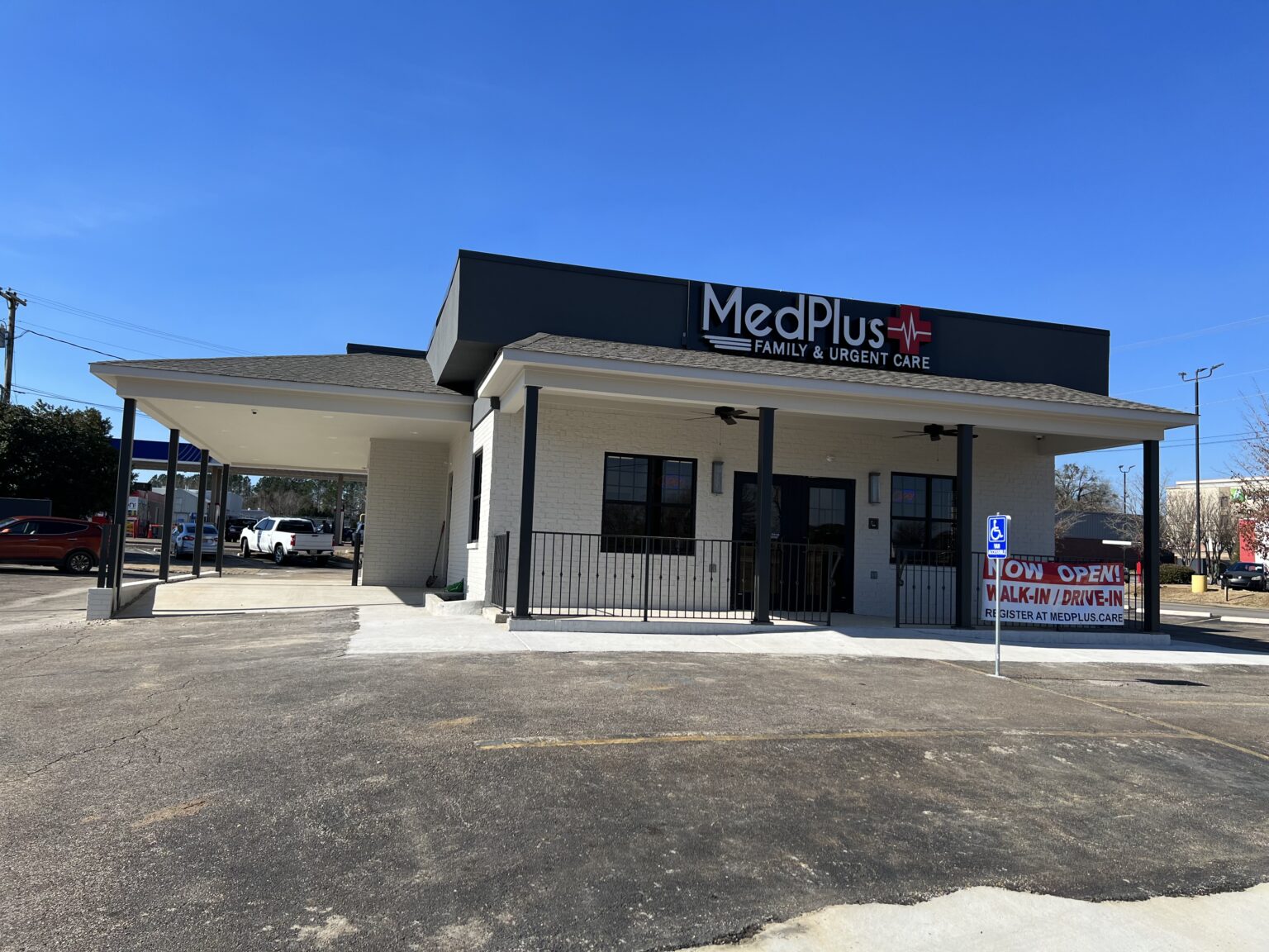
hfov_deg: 67.3
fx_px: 953
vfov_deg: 53.1
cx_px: 634
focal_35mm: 26
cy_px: 476
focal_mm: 5.7
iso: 50
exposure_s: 1/3831
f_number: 1.5
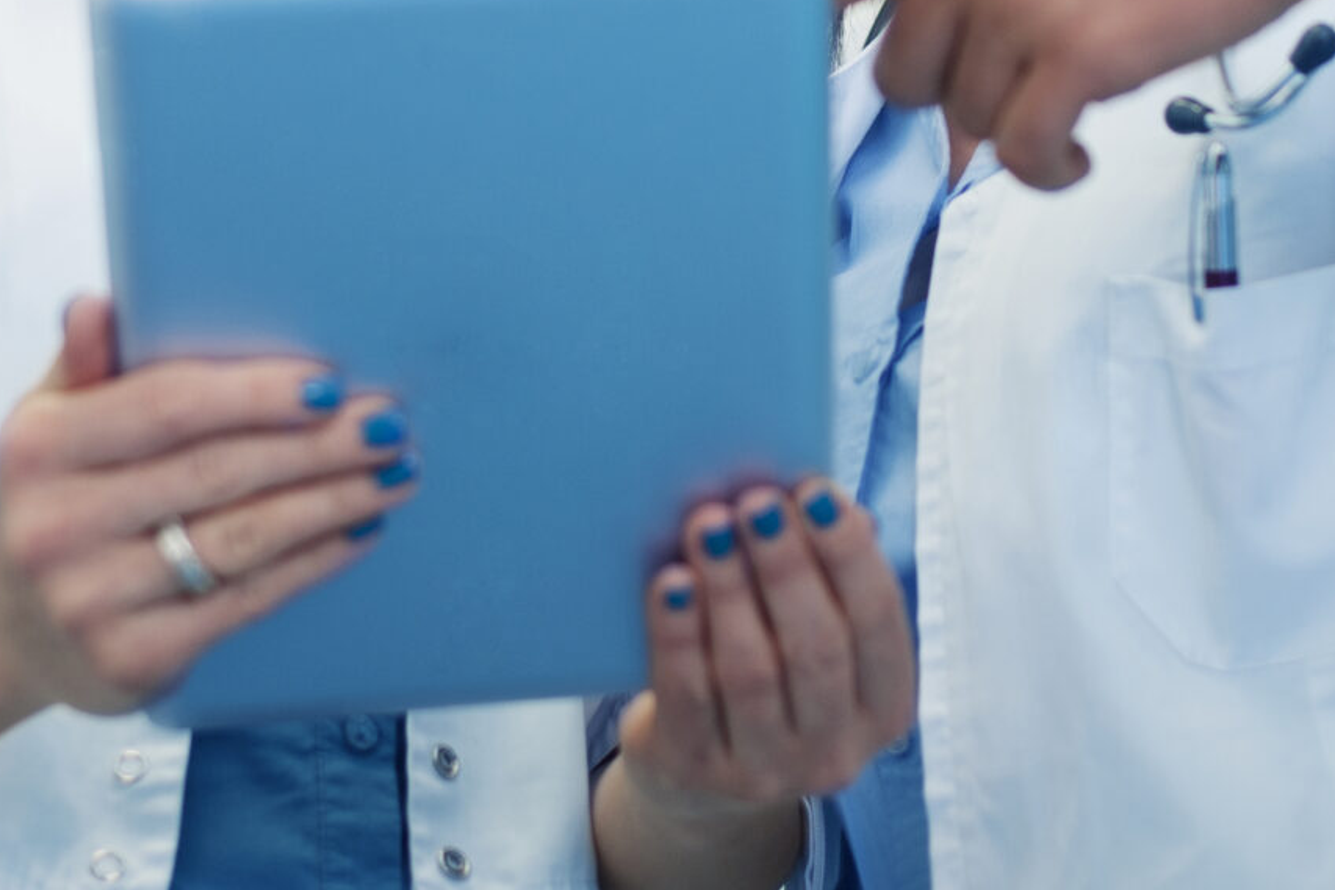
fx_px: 5563
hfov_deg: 13.7
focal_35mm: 150
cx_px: 678
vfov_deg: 9.0
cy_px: -203
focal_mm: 50
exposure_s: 1/250
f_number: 2.2
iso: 100
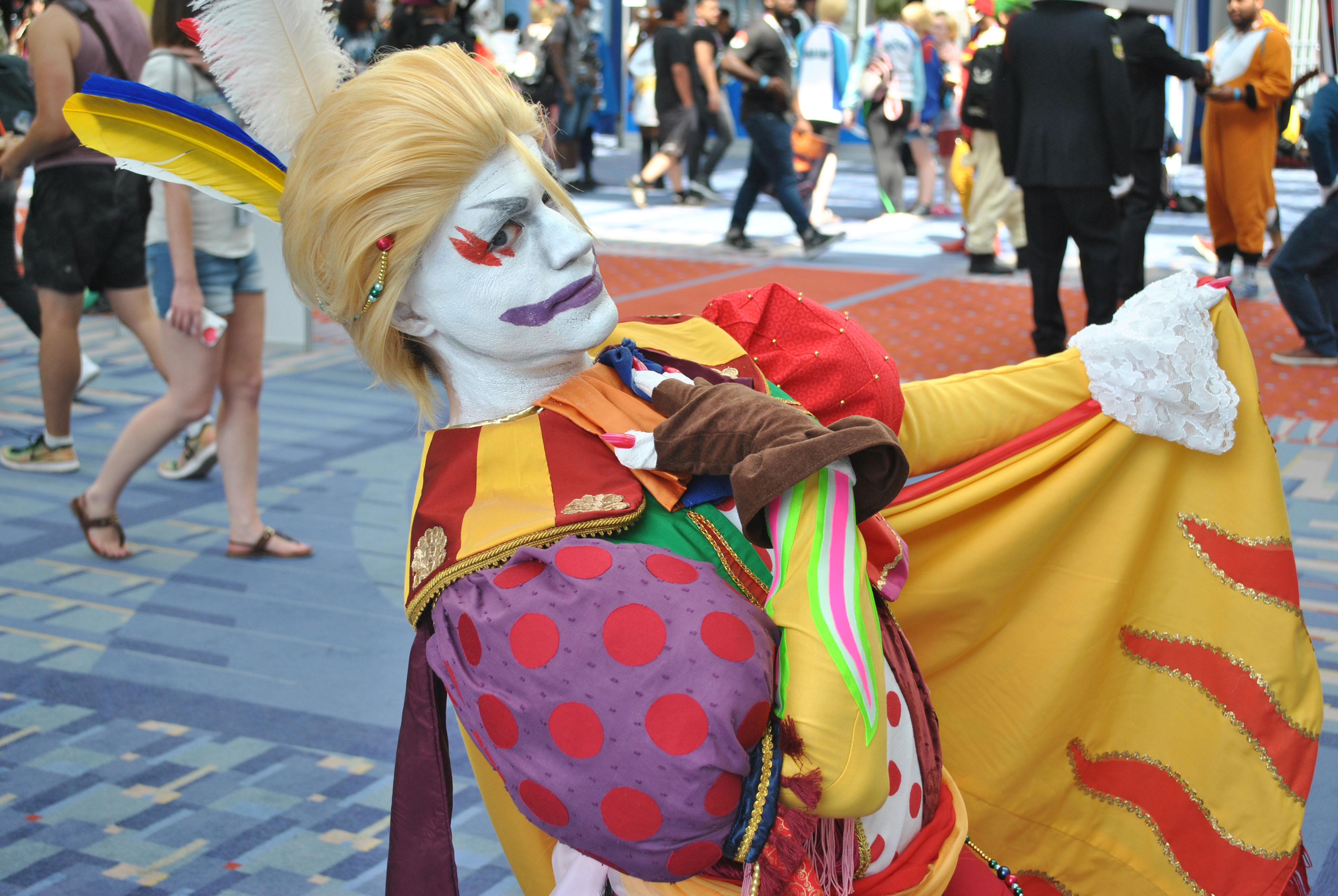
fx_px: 2009
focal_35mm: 54
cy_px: 448
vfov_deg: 25.1
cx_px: 669
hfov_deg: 36.8
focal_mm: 36
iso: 200
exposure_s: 1/100
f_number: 5
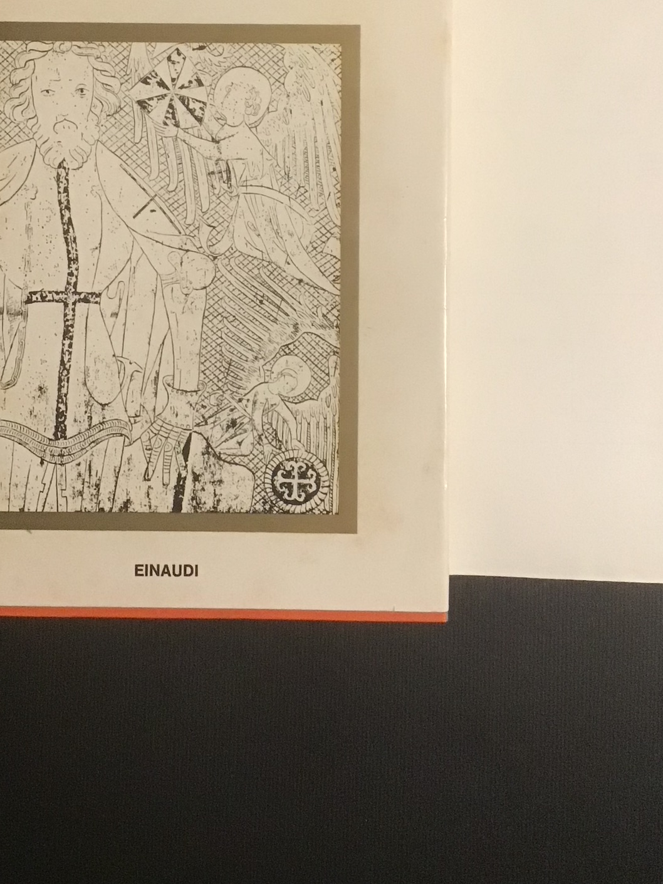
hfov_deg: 32.2
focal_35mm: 45
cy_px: 251
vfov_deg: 41.2
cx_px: 306
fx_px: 1149
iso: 200
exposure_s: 1/25
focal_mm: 3.3
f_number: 2.4
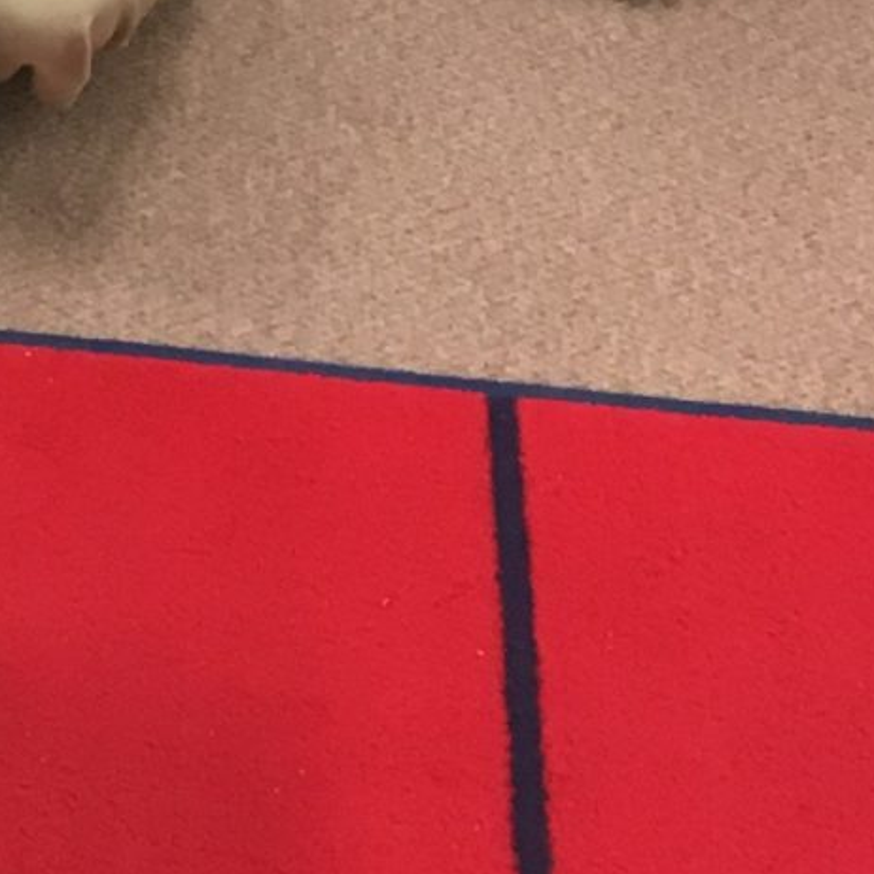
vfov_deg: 10.3
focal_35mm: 142
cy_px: -1364
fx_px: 4056
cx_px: -431
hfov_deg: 11.8
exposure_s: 1/30
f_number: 2.2
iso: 64
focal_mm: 4.15
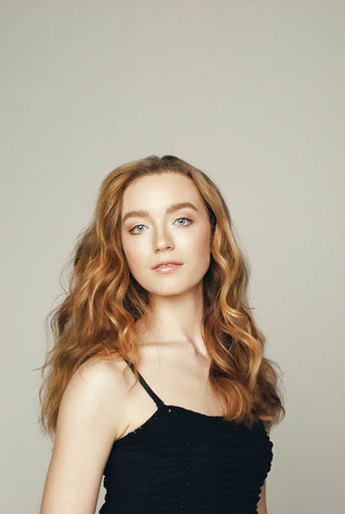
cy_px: 257
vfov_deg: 37.8
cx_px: 172
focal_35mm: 52
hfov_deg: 25.8
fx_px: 752
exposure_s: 1/160
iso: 1600
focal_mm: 35
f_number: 14
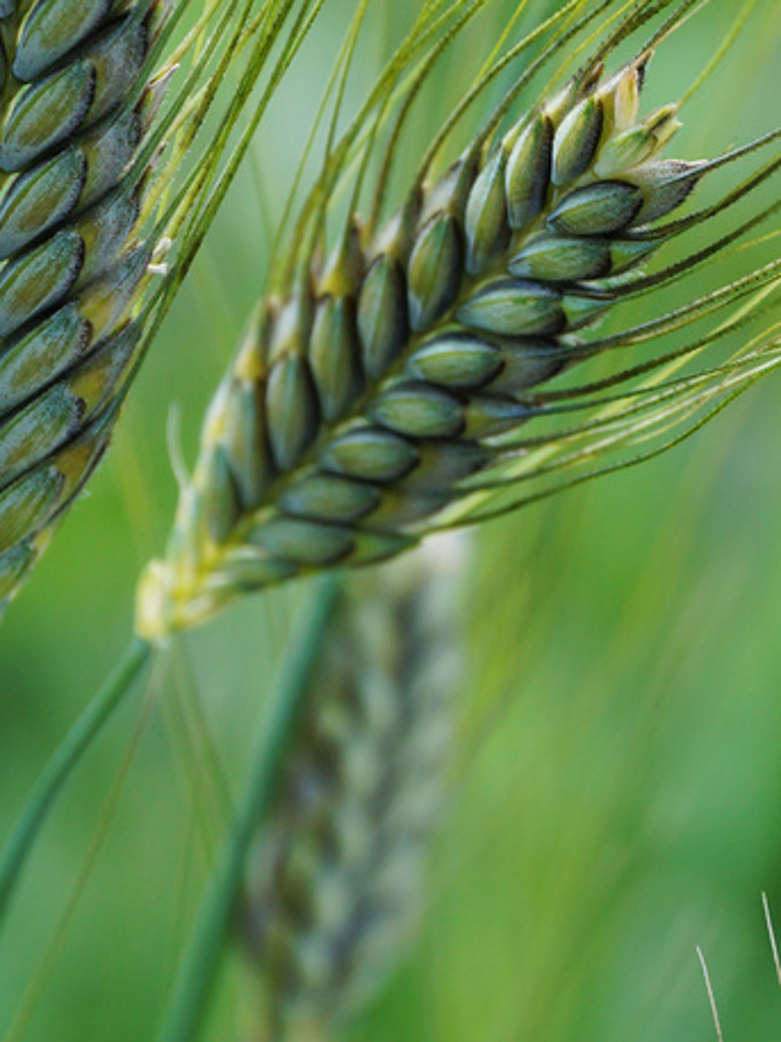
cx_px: 199
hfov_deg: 4.9
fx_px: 9214
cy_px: -107
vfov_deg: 6.4
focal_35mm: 306
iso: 250
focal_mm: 90
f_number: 5.6
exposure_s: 1/160
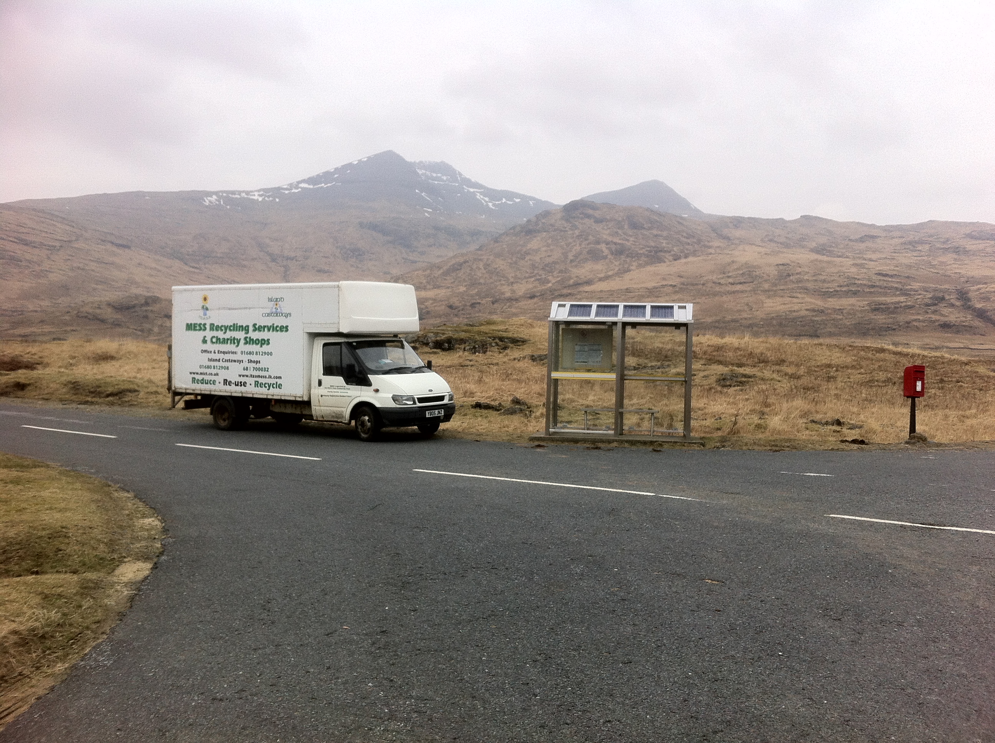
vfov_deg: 40.6
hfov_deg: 52.7
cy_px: 372
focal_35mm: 35
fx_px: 1005
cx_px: 498
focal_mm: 3.85
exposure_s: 1/736
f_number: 2.8
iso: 80
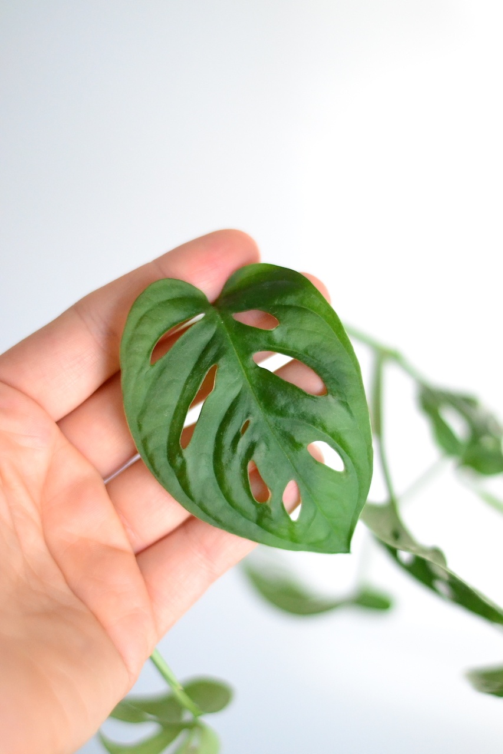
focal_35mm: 75
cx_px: 252
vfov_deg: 27.0
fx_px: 1572
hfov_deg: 18.2
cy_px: 377
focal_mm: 50
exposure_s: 1/2000
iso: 3200
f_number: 1.8
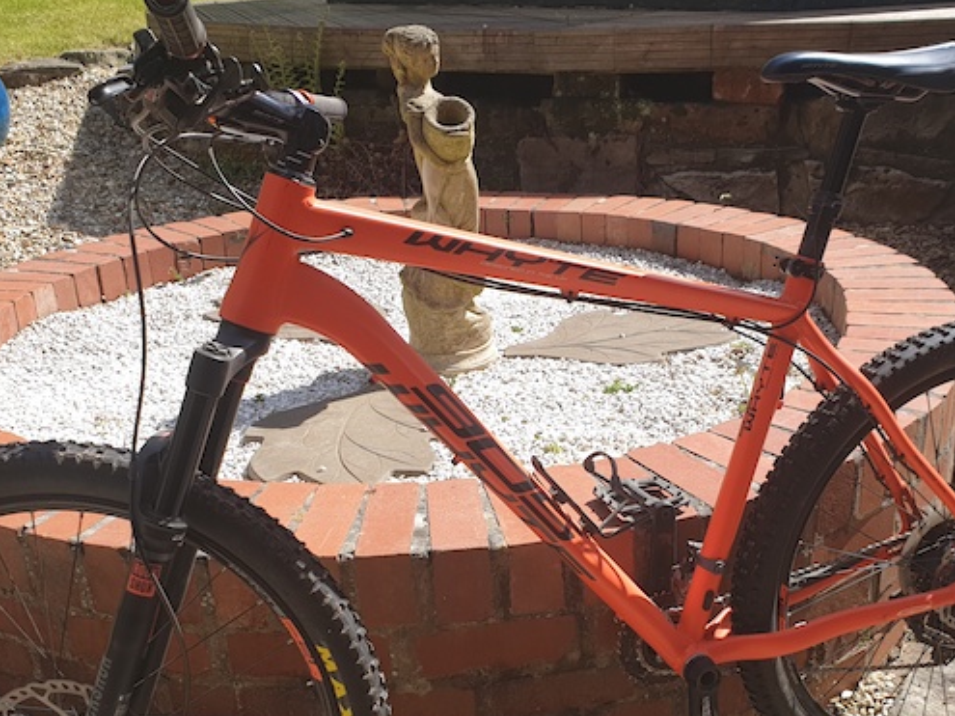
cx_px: 515
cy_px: 506
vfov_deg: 33.9
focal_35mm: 42
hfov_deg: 44.8
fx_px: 1158
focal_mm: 4.3
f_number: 2.4
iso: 50
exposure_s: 1/1011
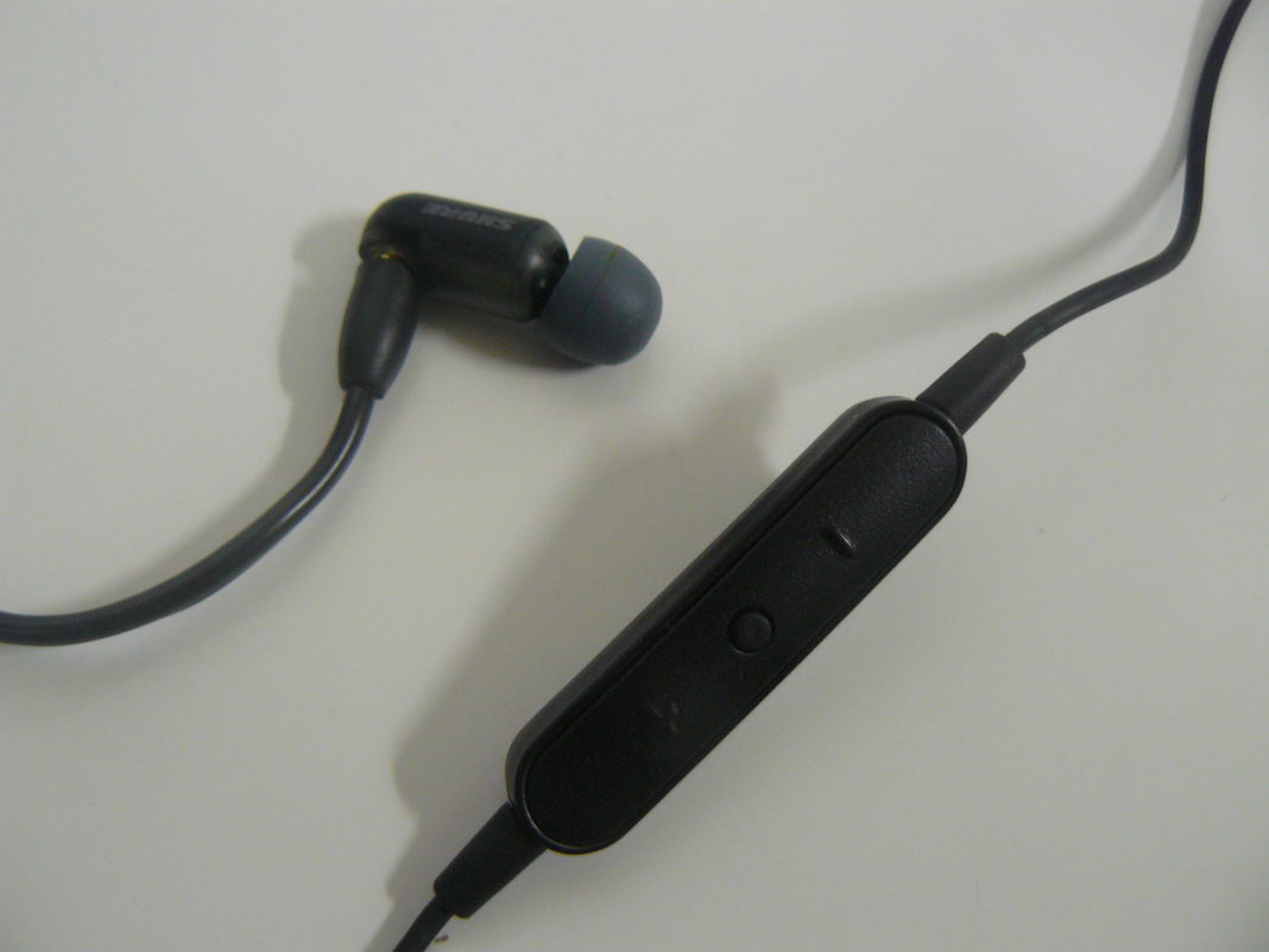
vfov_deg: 39.7
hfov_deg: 51.4
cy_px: 476
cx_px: 634
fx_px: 1320
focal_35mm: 36
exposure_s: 1/15
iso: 200
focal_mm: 6
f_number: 2.8
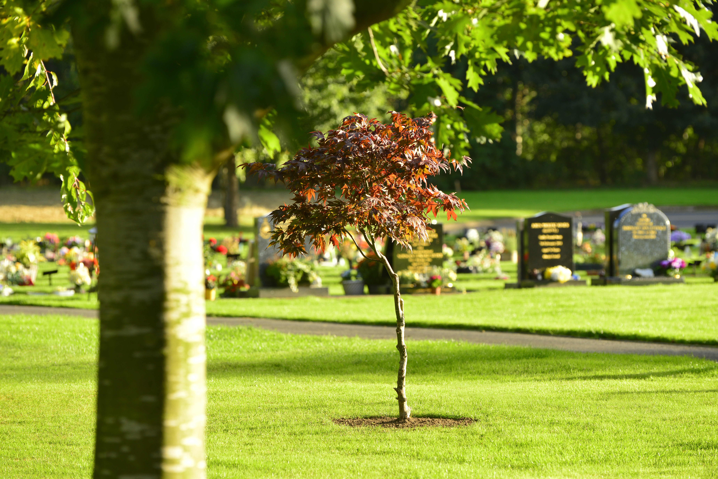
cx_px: 359
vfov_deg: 6.9
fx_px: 3990
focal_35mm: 200
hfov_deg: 10.3
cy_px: 240
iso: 400
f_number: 6.3
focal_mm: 200
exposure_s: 1/250
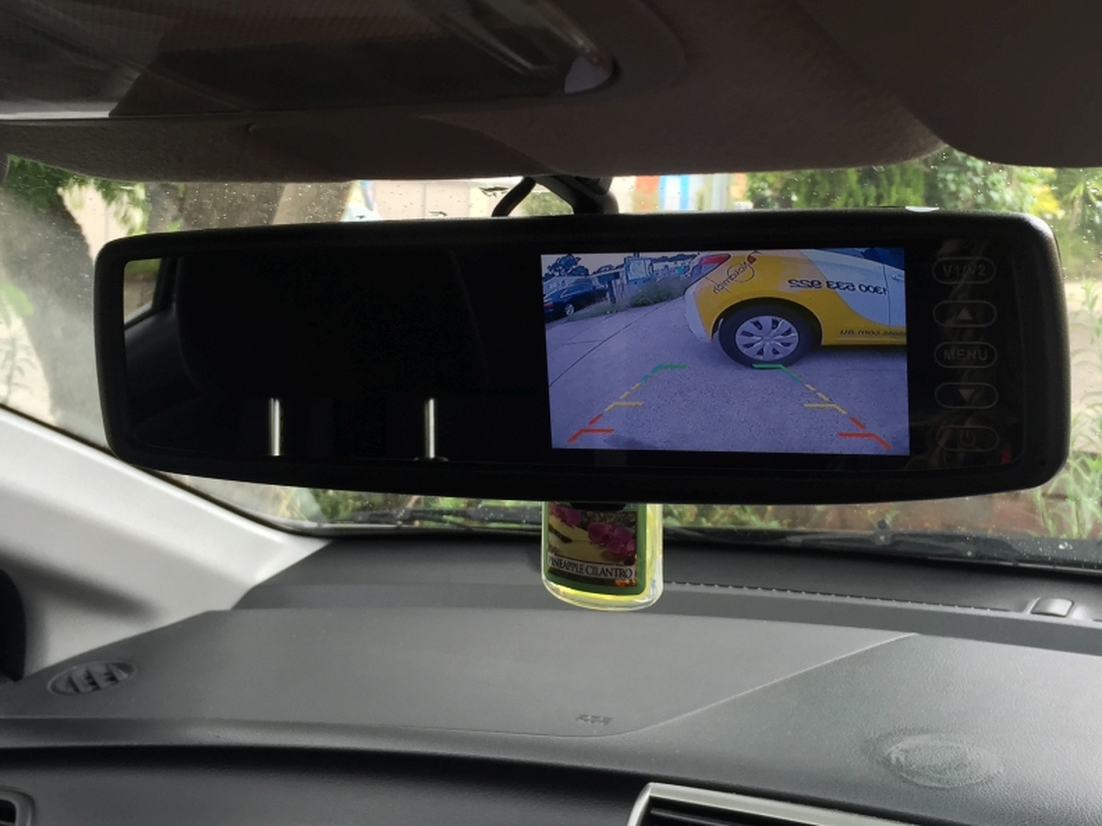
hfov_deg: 42.9
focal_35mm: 44
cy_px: 293
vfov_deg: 32.7
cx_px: 600
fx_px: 1401
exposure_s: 1/100
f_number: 2.2
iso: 50
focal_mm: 4.15
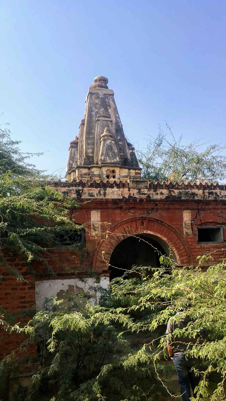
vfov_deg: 51.4
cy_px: 233
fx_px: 416
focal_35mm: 39
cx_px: 153
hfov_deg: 30.2
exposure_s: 1/974
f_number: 2.2
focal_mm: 4.15
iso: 25
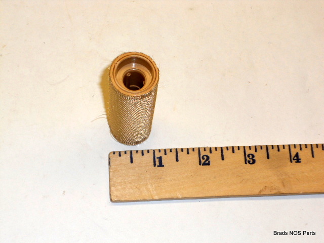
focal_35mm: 77
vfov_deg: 19.1
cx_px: 162
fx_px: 721
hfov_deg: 25.3
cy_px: 122
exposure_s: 1/60
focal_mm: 13.9
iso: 80
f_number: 5.9
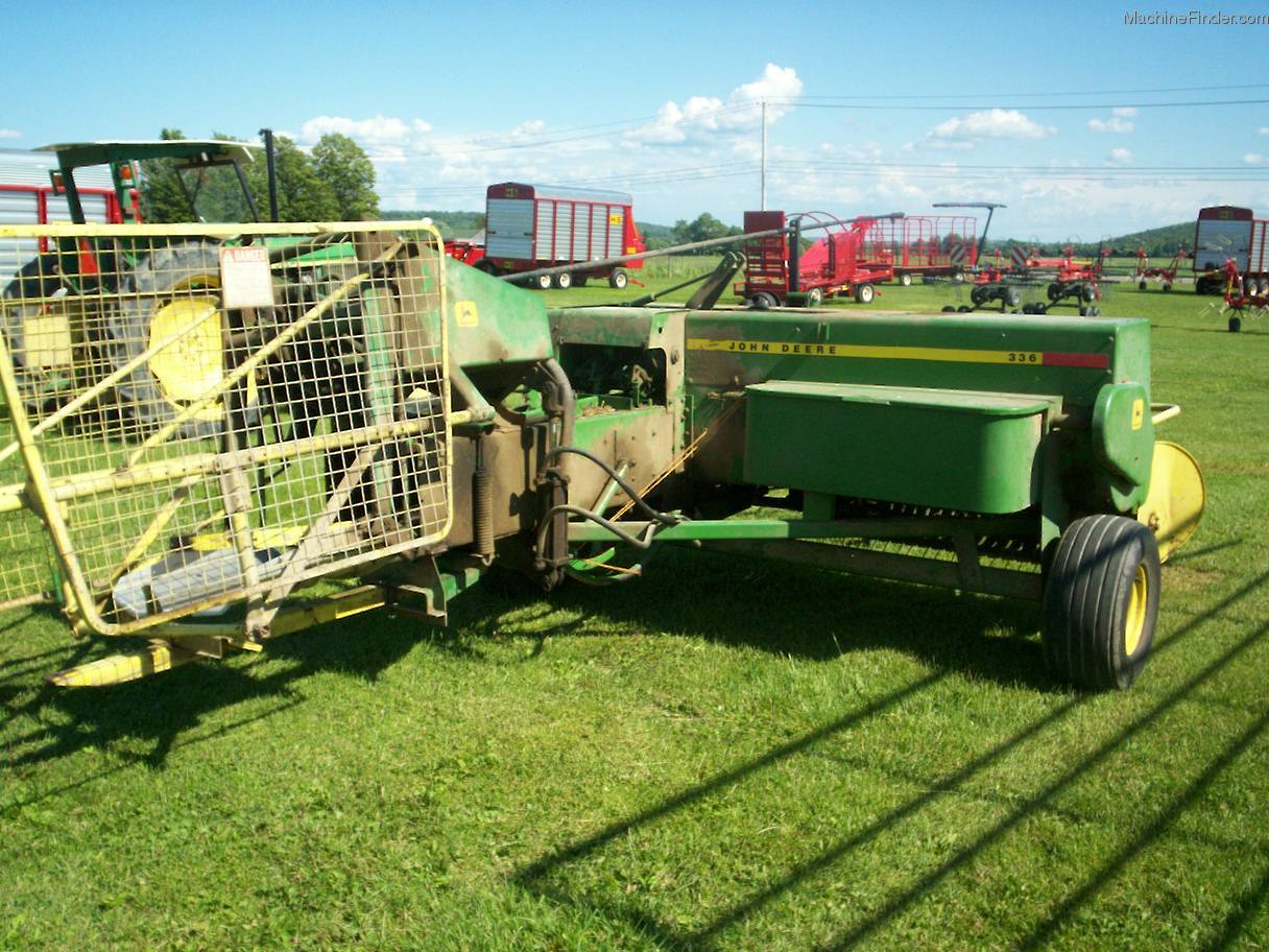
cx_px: 634
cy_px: 476
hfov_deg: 51.4
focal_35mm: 36
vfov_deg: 39.7
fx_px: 1320
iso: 100
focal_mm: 5.9
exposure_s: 1/503
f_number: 4.5
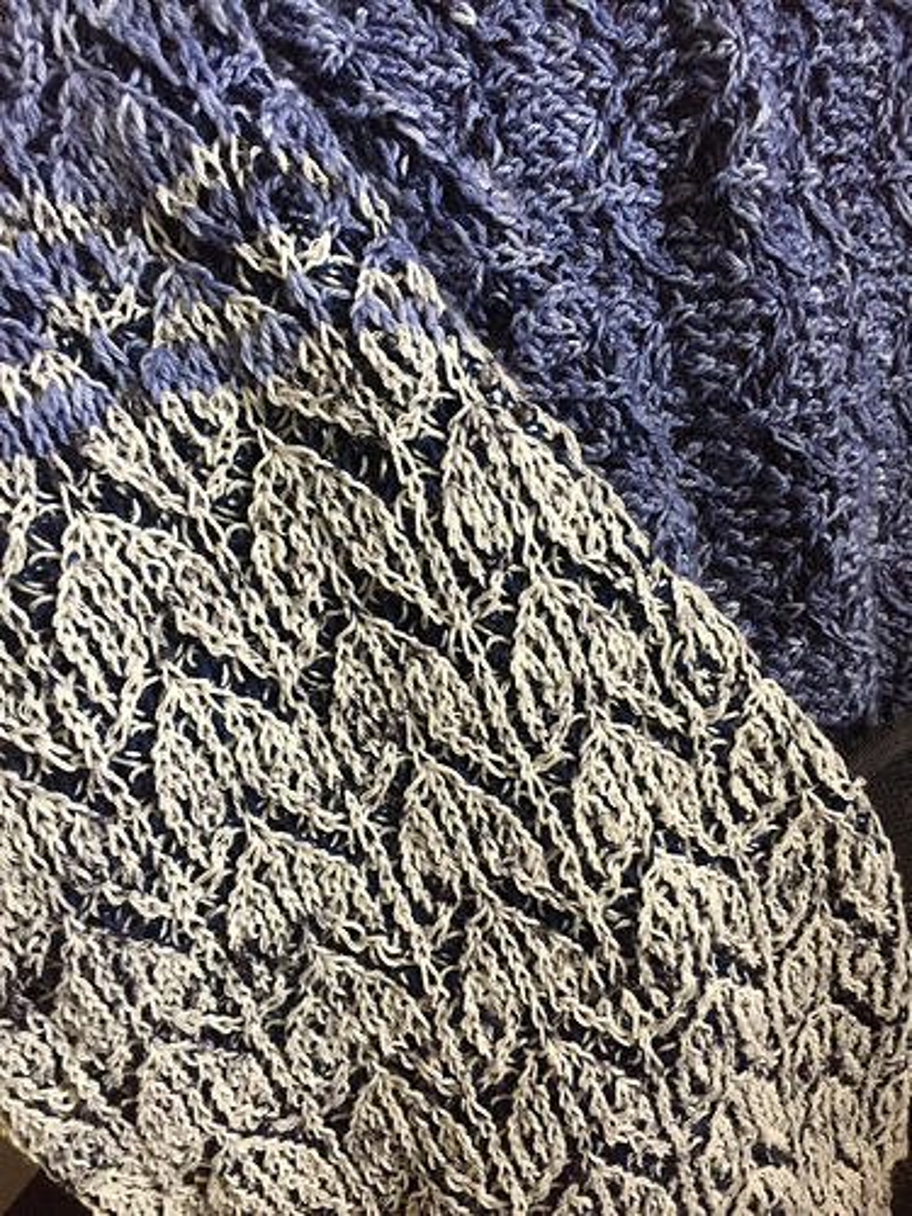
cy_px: 608
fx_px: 1019
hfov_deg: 48.2
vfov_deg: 61.7
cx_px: 456
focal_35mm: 29
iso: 250
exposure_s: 1/20
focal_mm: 4.15
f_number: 2.2
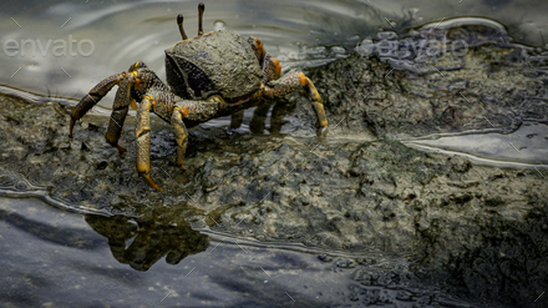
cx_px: 222
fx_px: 12243
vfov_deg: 1.4
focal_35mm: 843
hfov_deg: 2.6
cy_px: 105
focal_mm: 220
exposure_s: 1/160
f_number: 4
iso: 200
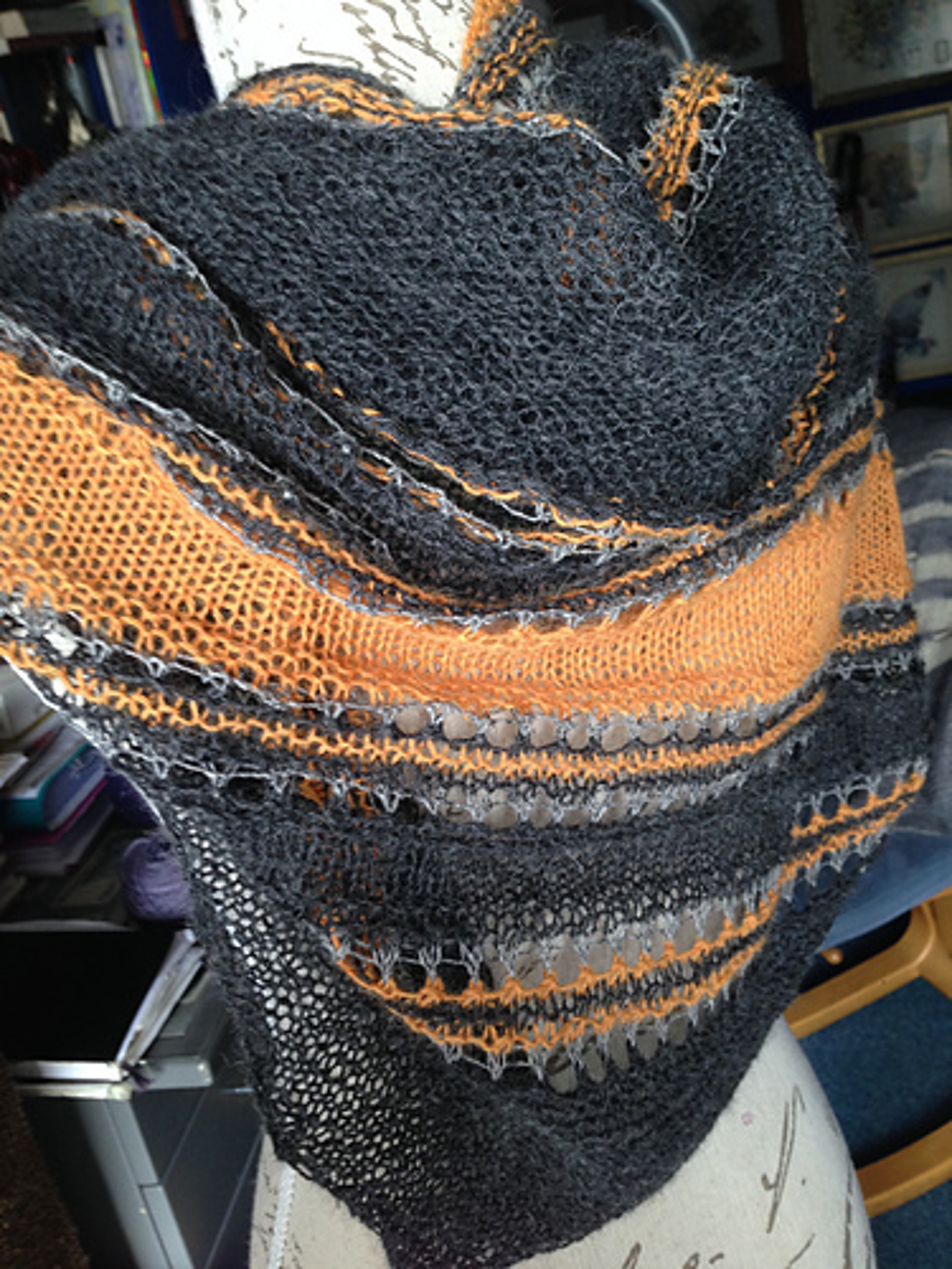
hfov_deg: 42.9
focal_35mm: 33
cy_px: 634
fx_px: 1210
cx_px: 476
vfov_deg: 55.4
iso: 100
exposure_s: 1/20
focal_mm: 4.12
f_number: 2.4
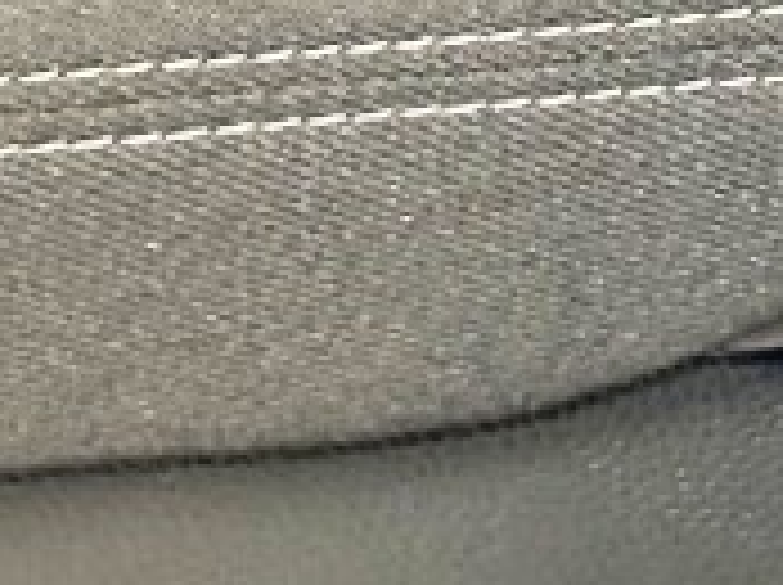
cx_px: 2048
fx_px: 6393
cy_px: -963
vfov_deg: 5.0
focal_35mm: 283
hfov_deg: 6.6
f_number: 1.78
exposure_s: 1/24
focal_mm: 6.86
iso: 640
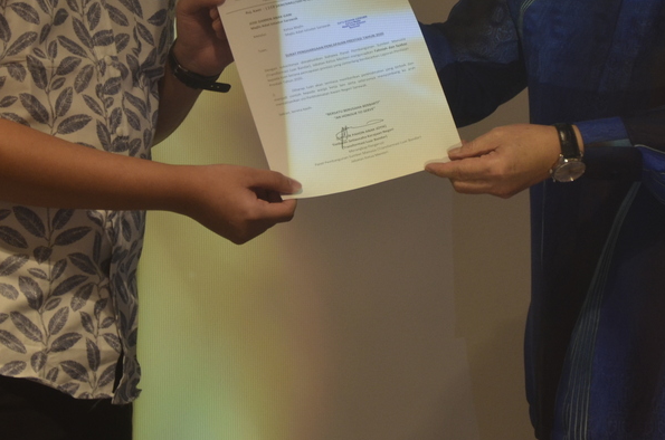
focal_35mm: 233
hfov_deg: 8.9
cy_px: 17
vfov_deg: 5.9
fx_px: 4295
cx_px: 338
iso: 400
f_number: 5.3
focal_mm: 75
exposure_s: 1/20
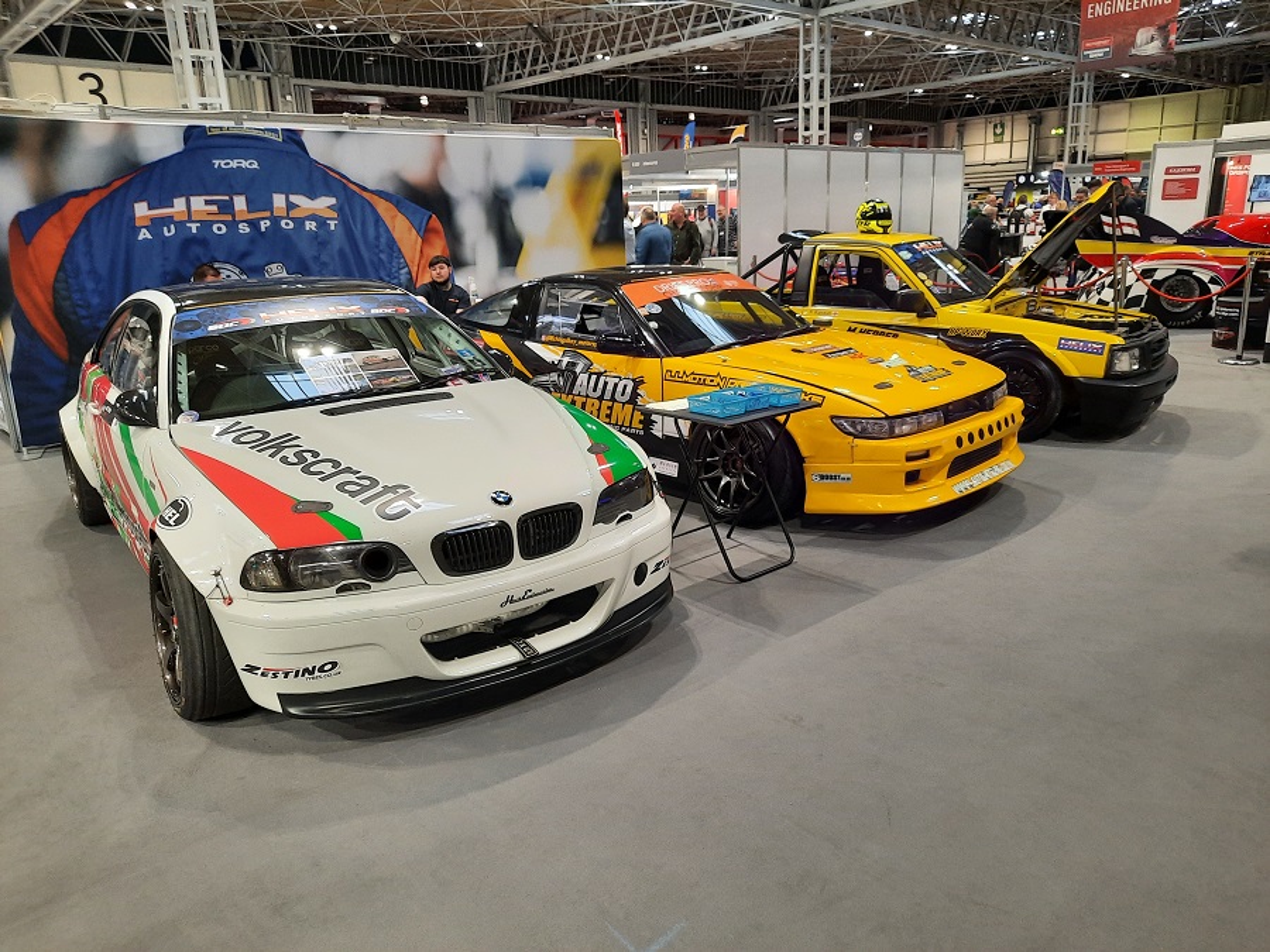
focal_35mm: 25
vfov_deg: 54.9
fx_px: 917
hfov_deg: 69.4
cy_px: 476
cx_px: 635
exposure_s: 1/50
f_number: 2
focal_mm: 4.6
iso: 250
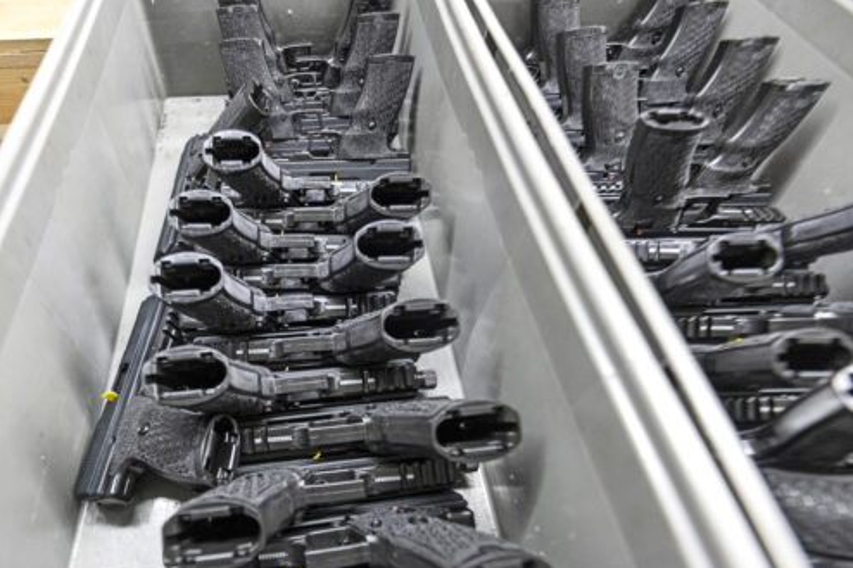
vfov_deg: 62.7
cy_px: 384
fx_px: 450
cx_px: 300
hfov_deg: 84.6
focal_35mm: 19
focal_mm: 14
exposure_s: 1/125
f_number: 2.8
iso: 1000
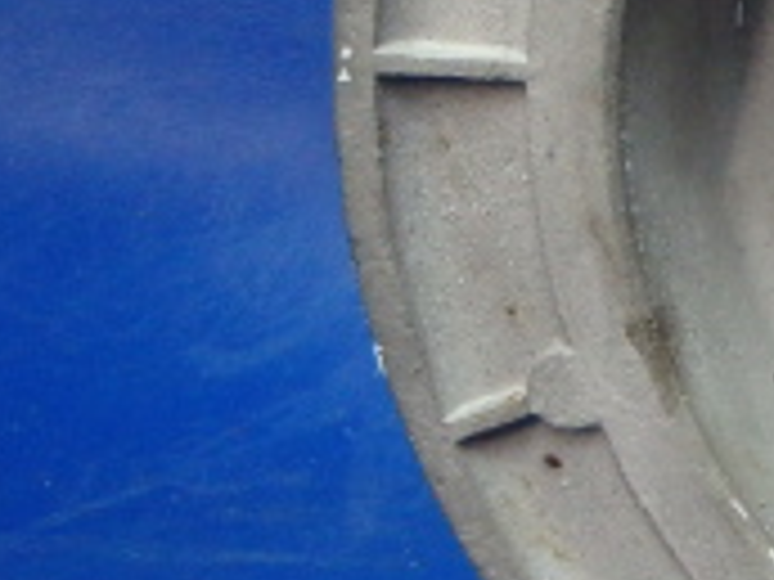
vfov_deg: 14.1
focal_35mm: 104
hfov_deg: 16.3
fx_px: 2325
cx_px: 1341
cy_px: 67
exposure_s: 1/30
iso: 400
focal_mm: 5
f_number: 3.9
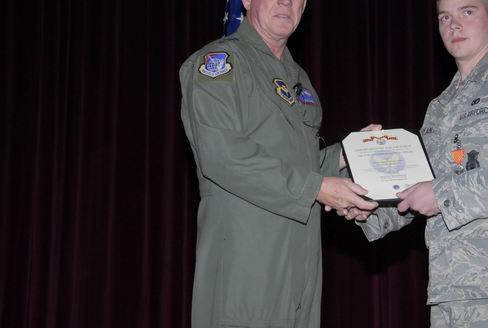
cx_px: 358
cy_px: 156
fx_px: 1084
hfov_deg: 25.1
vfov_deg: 17.2
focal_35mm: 80
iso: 400
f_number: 5.6
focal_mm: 35
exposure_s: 1/60
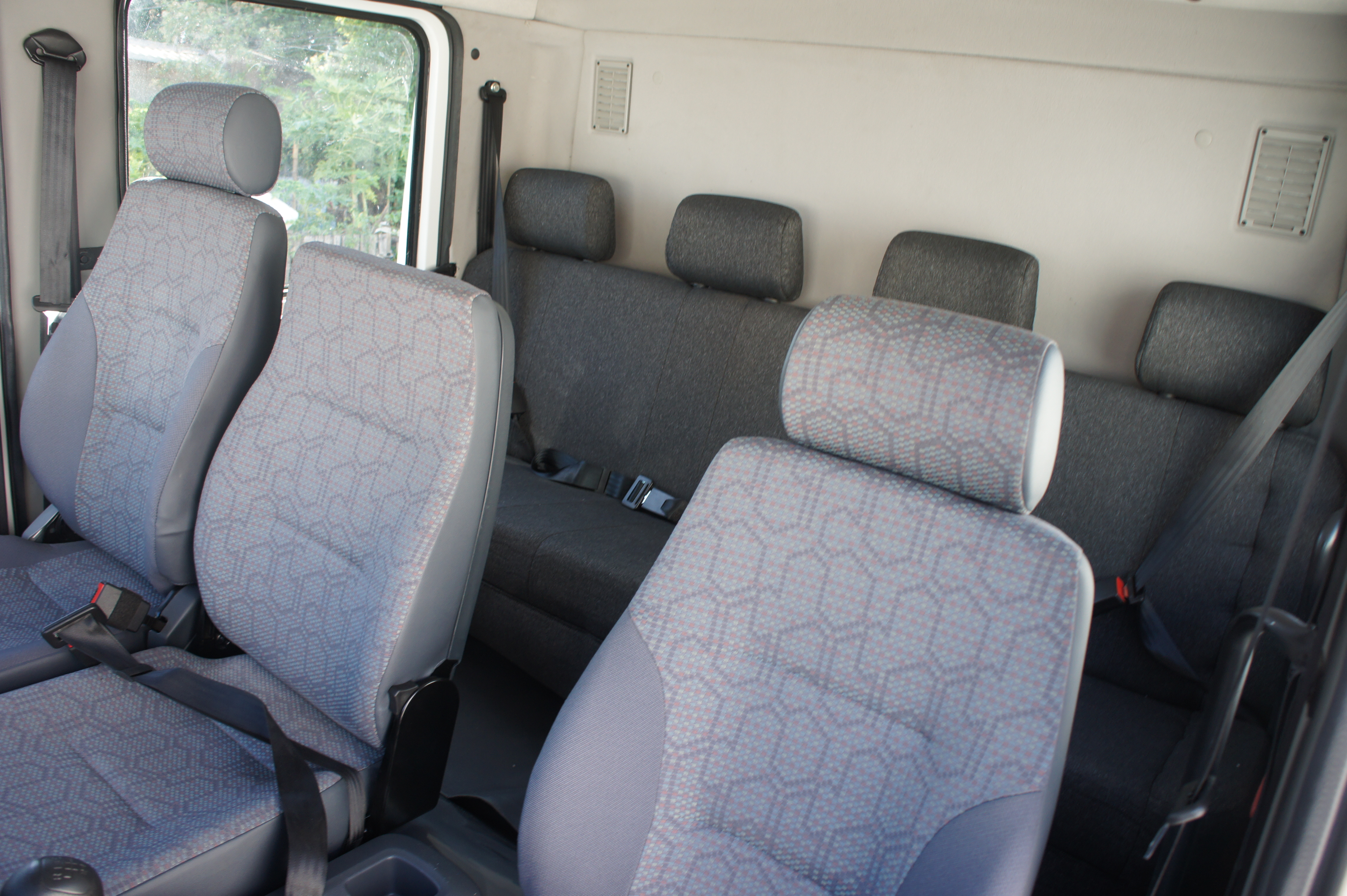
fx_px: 1010
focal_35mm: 27
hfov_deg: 67.4
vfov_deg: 47.9
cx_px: 674
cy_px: 448
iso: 200
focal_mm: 18
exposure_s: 1/60
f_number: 5
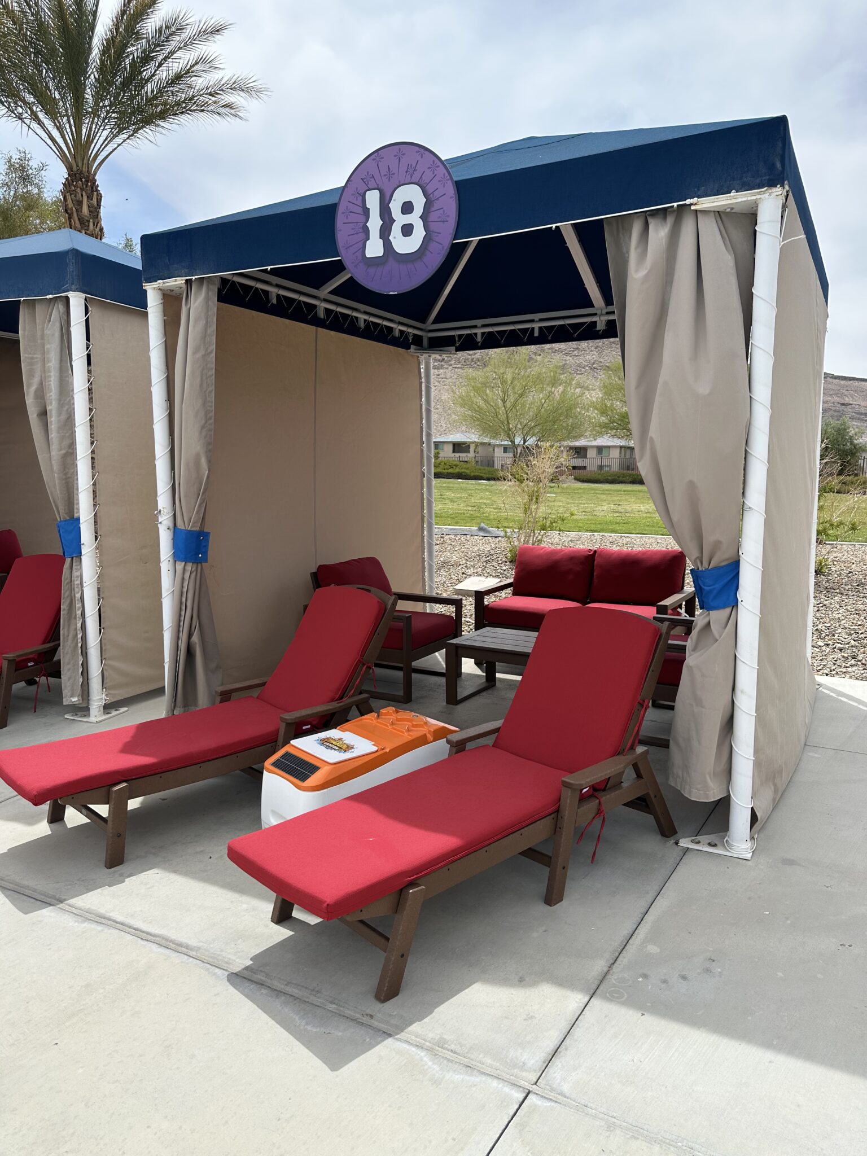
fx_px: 801
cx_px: 434
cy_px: 578
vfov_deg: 71.6
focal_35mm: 24
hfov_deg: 56.8
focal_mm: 6.86
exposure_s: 1/3861
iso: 80
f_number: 1.78
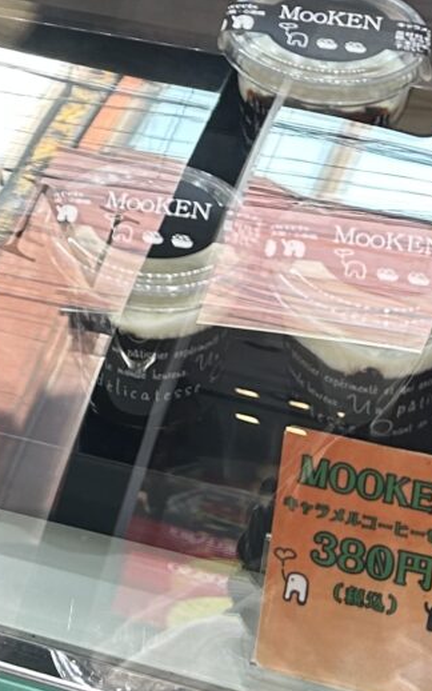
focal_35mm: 109
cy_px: -109
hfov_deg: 11.8
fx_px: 2052
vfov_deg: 18.2
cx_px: -81
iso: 80
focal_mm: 5.7
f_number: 1.5
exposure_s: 1/120
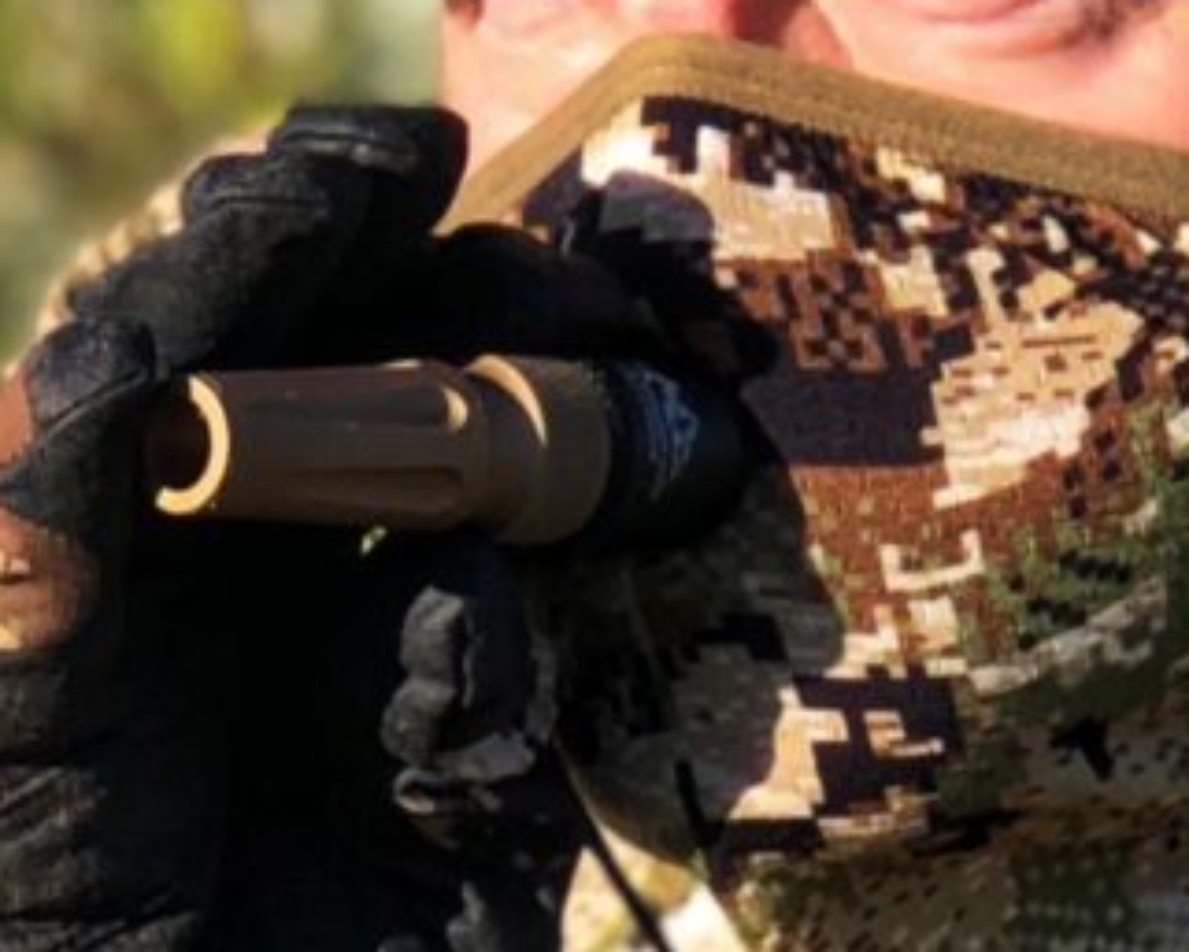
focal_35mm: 355
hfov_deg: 5.4
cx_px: 878
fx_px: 12496
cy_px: 1252
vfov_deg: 4.3
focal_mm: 6.6
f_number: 2.8
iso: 20
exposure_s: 1/355
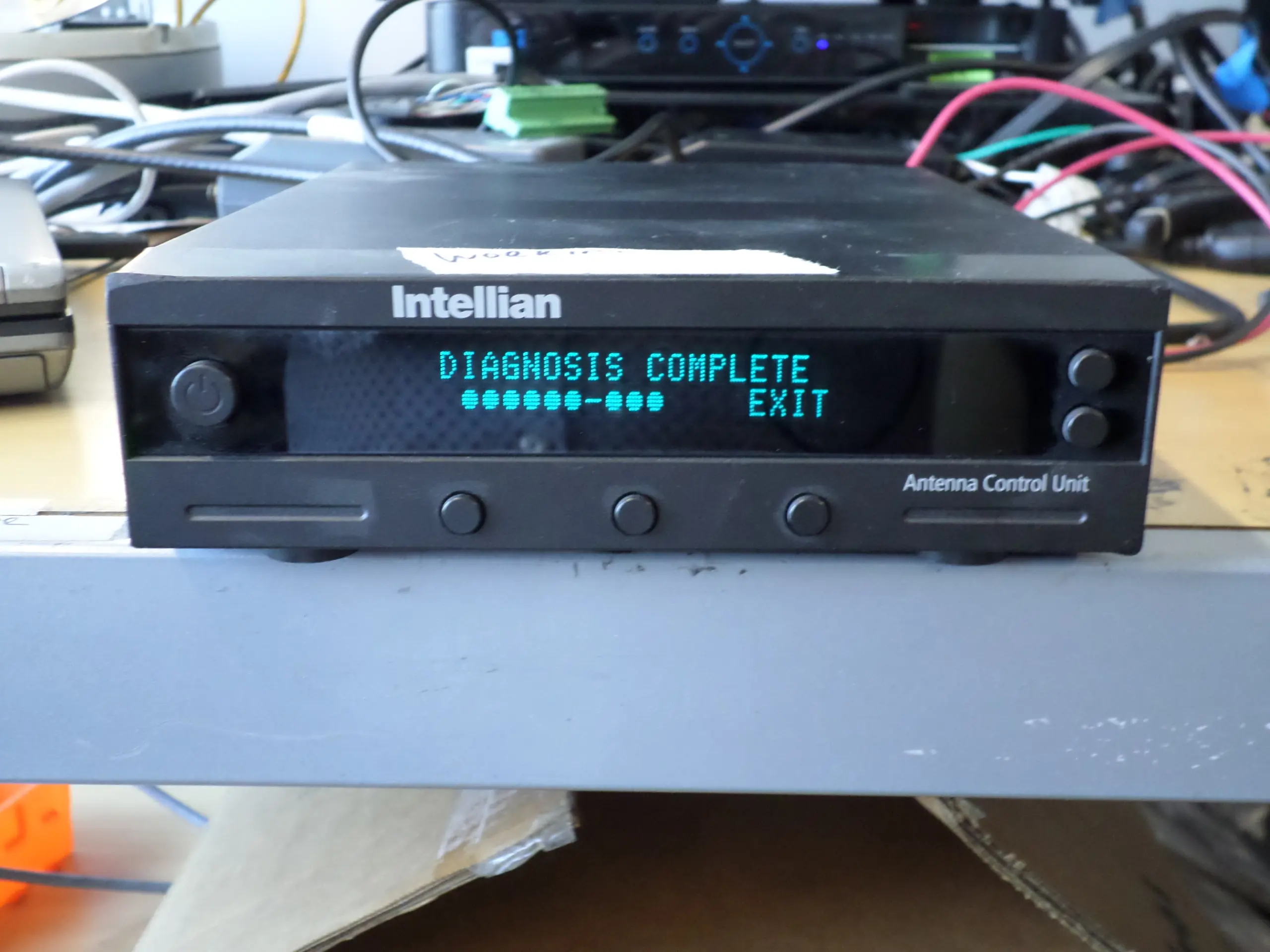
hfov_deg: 51.4
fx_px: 1321
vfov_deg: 39.7
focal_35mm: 36
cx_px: 635
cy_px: 476
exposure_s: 1/45
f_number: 3
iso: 320
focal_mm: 6.5
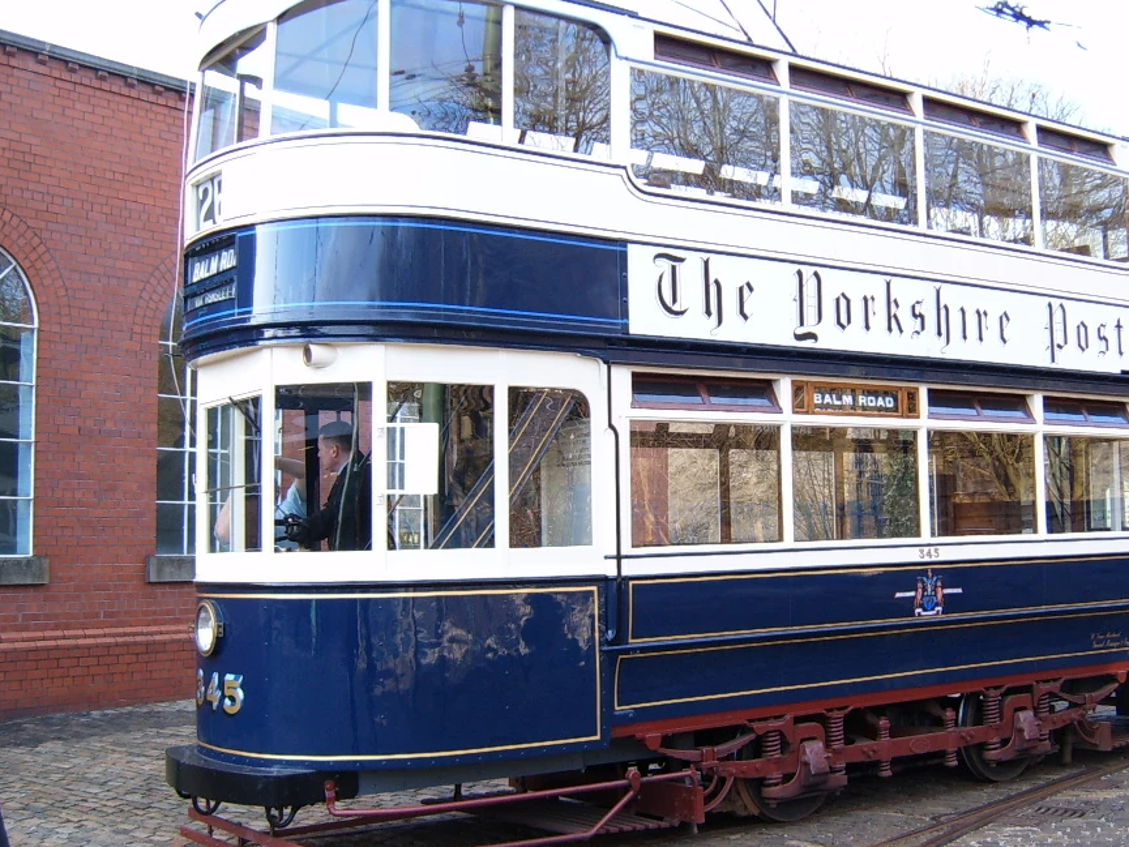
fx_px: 1468
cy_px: 406
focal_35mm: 45
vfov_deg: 32.2
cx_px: 664
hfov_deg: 41.9
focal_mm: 5.8
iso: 63
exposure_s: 1/90
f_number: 2.8
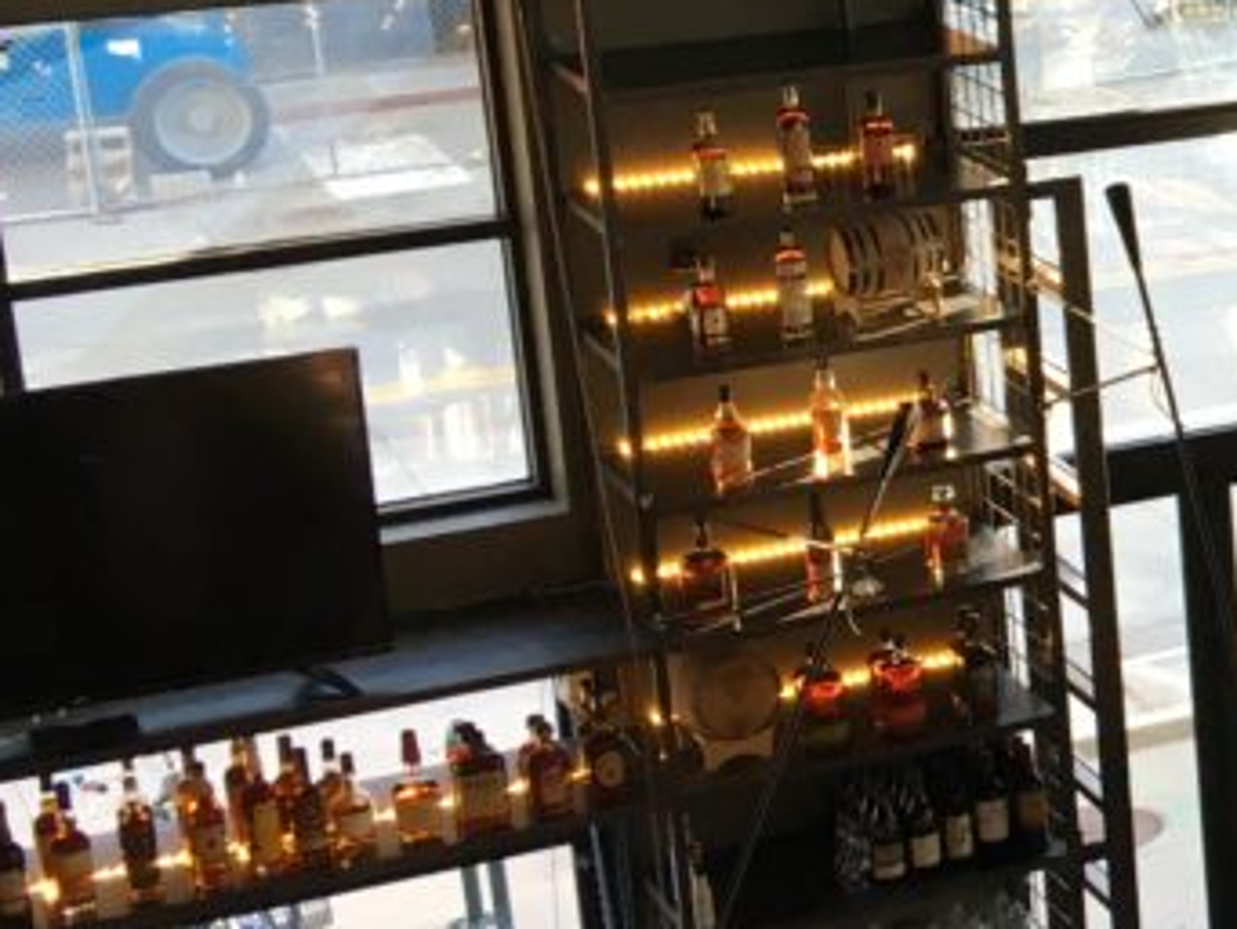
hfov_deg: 16.7
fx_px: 3646
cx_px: 2082
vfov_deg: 14.5
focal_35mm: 102
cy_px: 327
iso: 25
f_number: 2.2
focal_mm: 4.15
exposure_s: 1/40
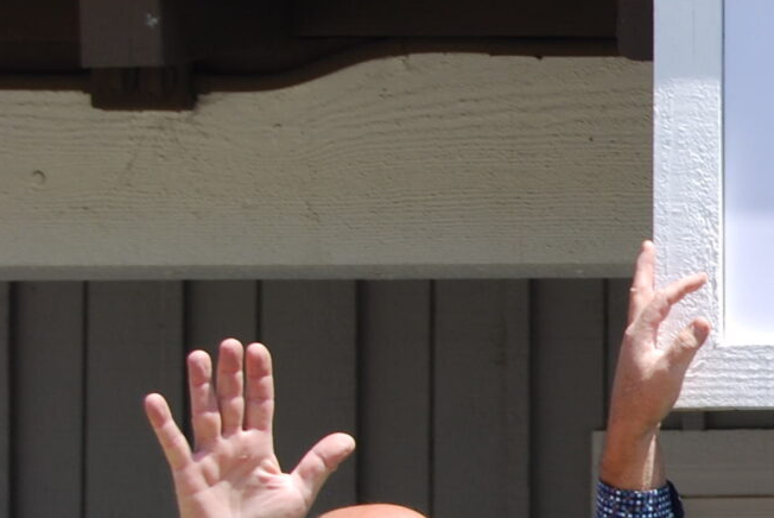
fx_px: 5832
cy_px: 417
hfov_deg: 7.3
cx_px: 1496
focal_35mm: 271
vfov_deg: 5.1
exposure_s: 1/160
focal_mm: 46
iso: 100
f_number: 7.1
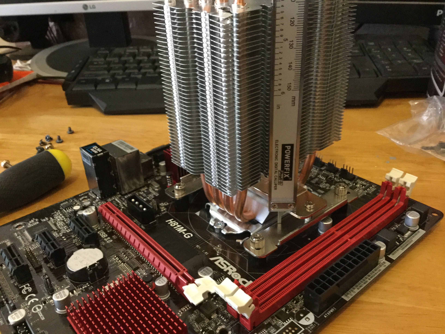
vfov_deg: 45.4
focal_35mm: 31
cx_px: 222
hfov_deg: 58.4
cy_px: 167
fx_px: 399
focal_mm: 3.3
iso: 500
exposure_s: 1/17
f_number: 2.4
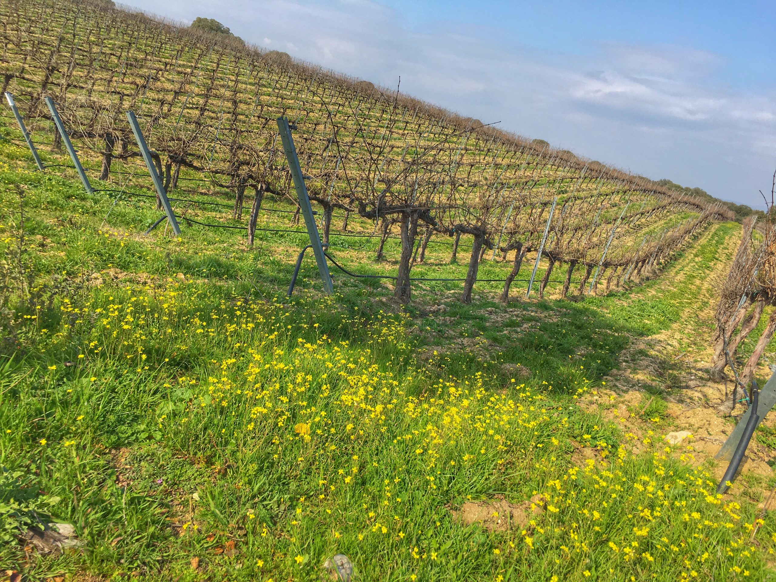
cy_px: 291
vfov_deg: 48.2
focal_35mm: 29
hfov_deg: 61.7
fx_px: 650
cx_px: 388
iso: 25
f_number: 2.2
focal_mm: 4.15
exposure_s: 1/1304
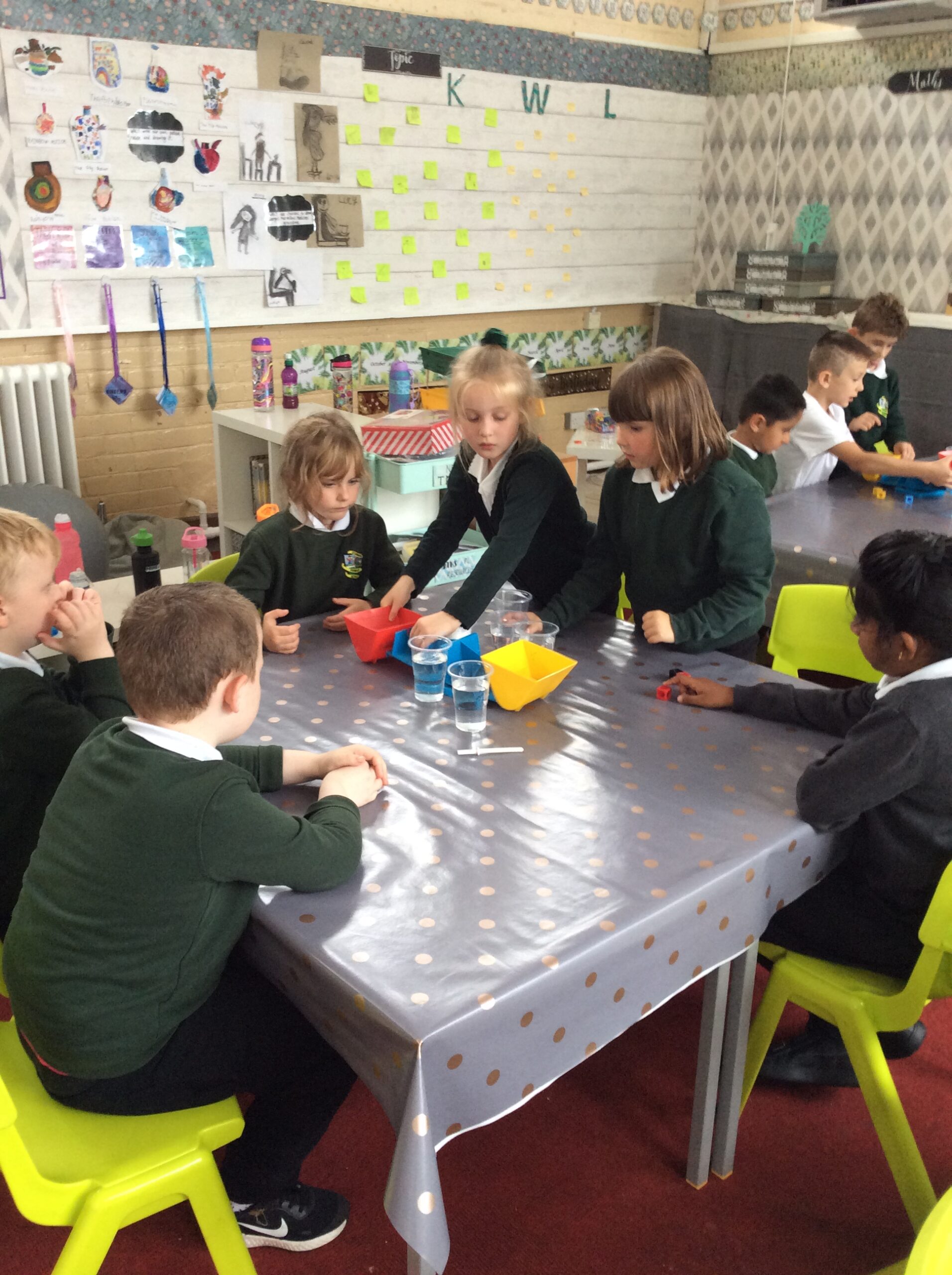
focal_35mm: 32
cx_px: 476
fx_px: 1177
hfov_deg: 44.1
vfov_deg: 56.9
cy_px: 638
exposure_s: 1/25
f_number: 2.4
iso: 64
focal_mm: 3.3
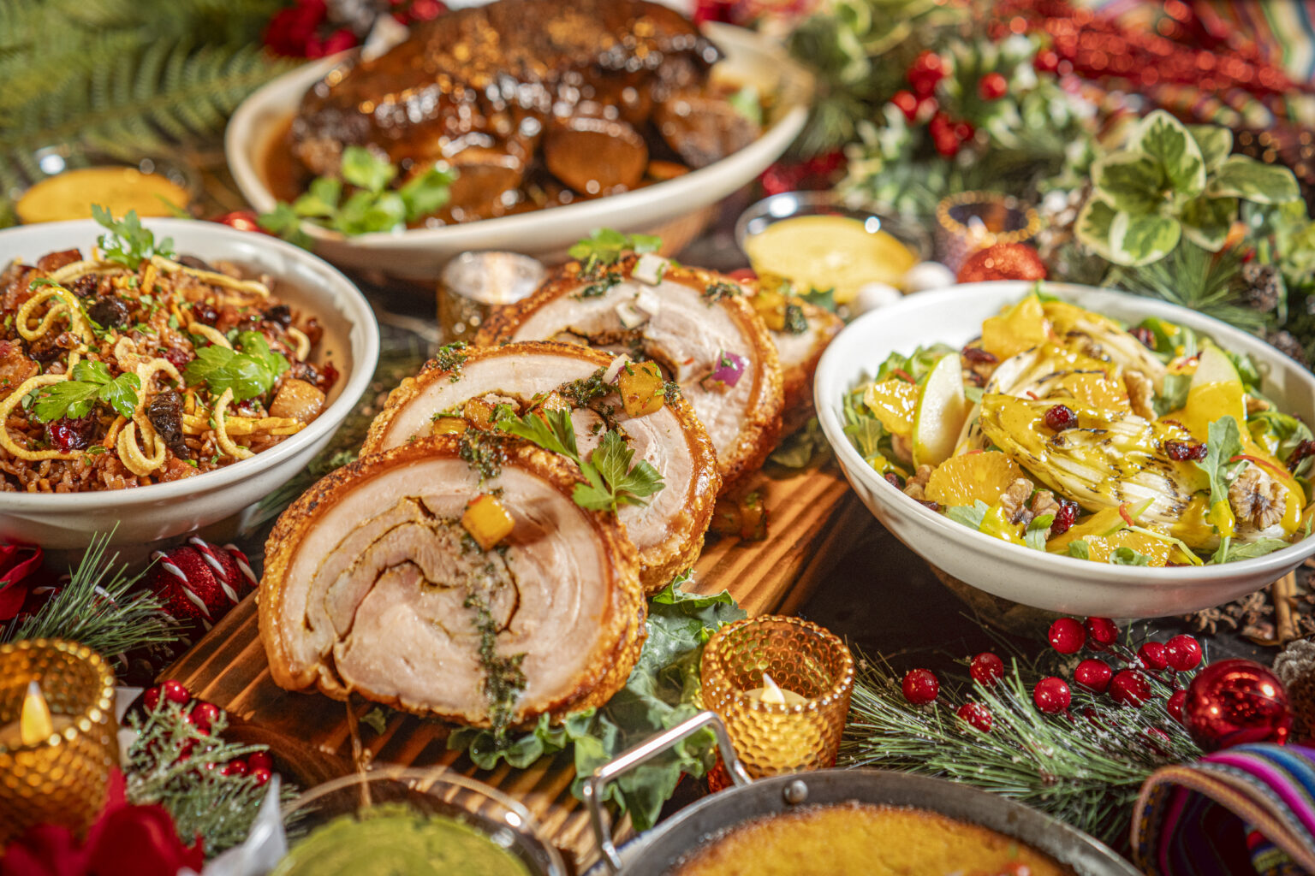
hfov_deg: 39.6
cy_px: 438
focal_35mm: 50
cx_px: 658
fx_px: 1826
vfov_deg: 27.0
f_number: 2.8
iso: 1000
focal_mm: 50
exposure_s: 1/125
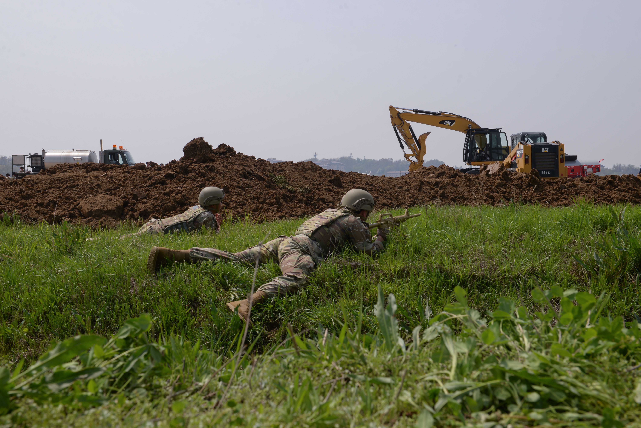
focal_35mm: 45
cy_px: 214
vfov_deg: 29.9
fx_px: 802
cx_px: 320
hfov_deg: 43.6
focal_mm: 45
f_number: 11
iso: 125
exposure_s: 1/250
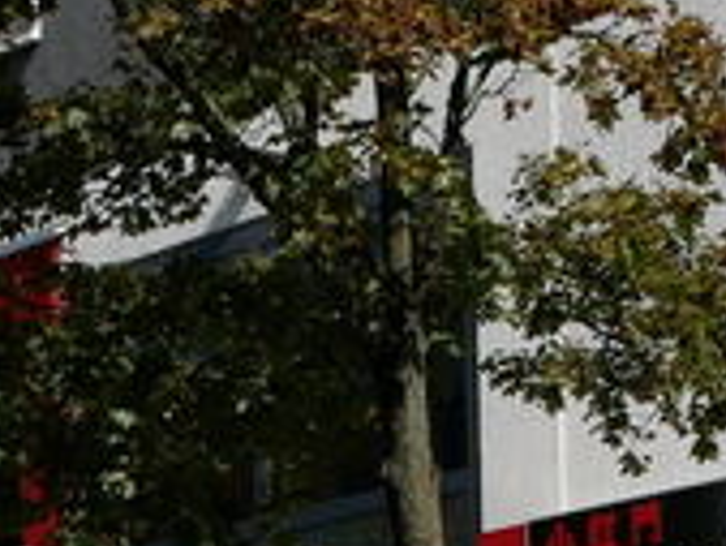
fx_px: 4491
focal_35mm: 214
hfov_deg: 8.9
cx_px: -470
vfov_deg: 6.5
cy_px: 1496
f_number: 7.1
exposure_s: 1/800
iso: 200
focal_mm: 17
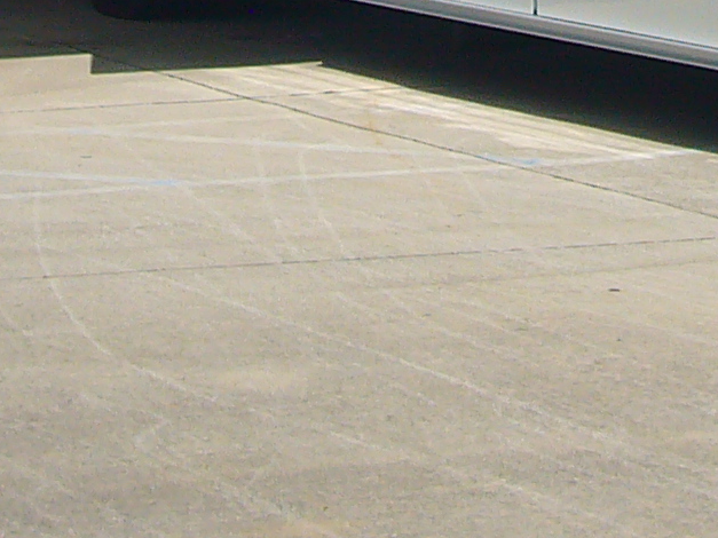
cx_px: 585
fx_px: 4562
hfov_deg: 9.0
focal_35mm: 220
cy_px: -478
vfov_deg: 6.6
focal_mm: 8.1
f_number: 7.1
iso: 80
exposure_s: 1/500
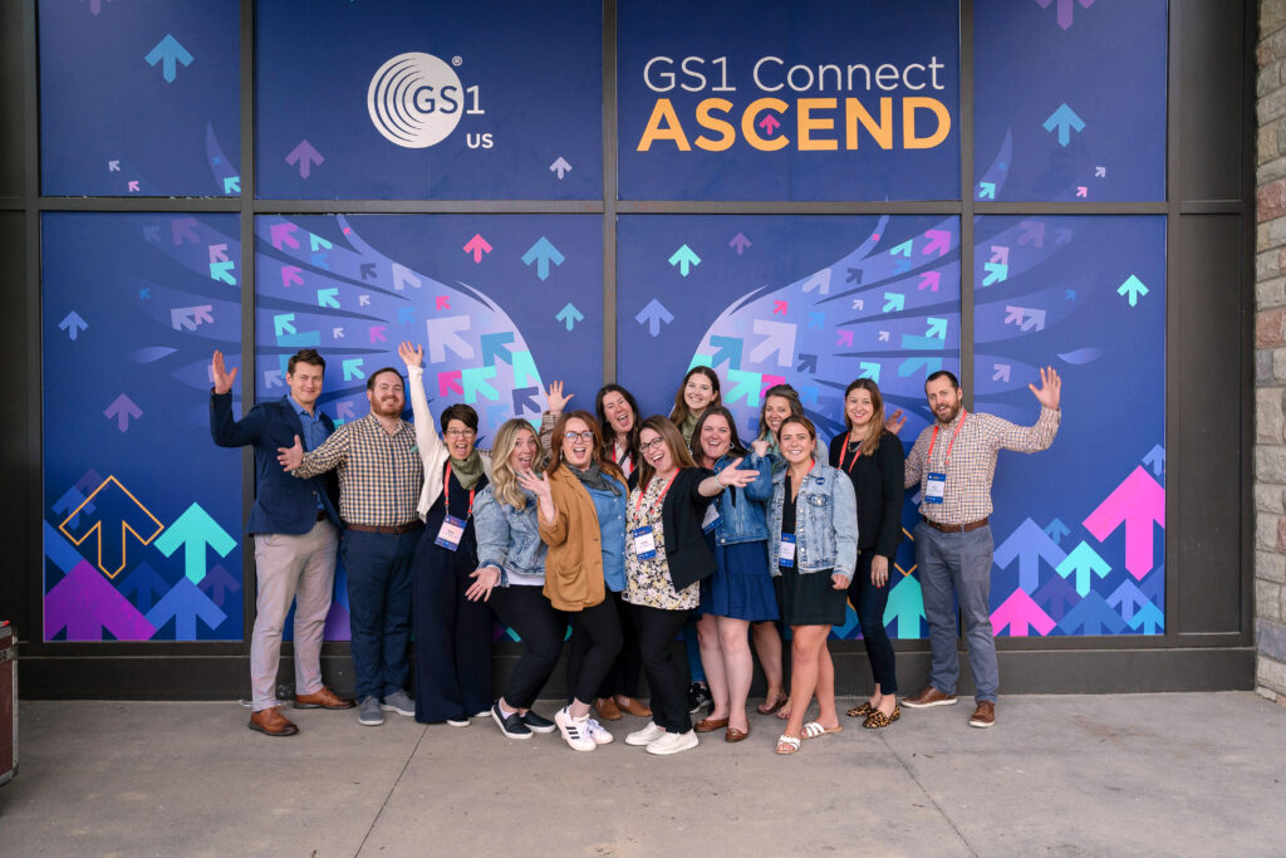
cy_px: 429
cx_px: 643
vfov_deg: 42.3
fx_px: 1107
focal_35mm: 31
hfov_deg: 60.3
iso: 400
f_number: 3.5
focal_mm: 31
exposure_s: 1/160
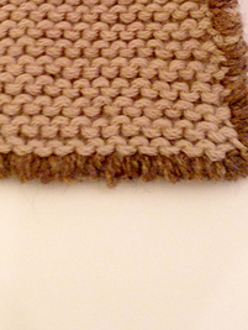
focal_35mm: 79
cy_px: -51
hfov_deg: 18.6
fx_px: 753
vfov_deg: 22.9
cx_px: 68
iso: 160
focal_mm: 4.12
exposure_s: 1/20
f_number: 2.4
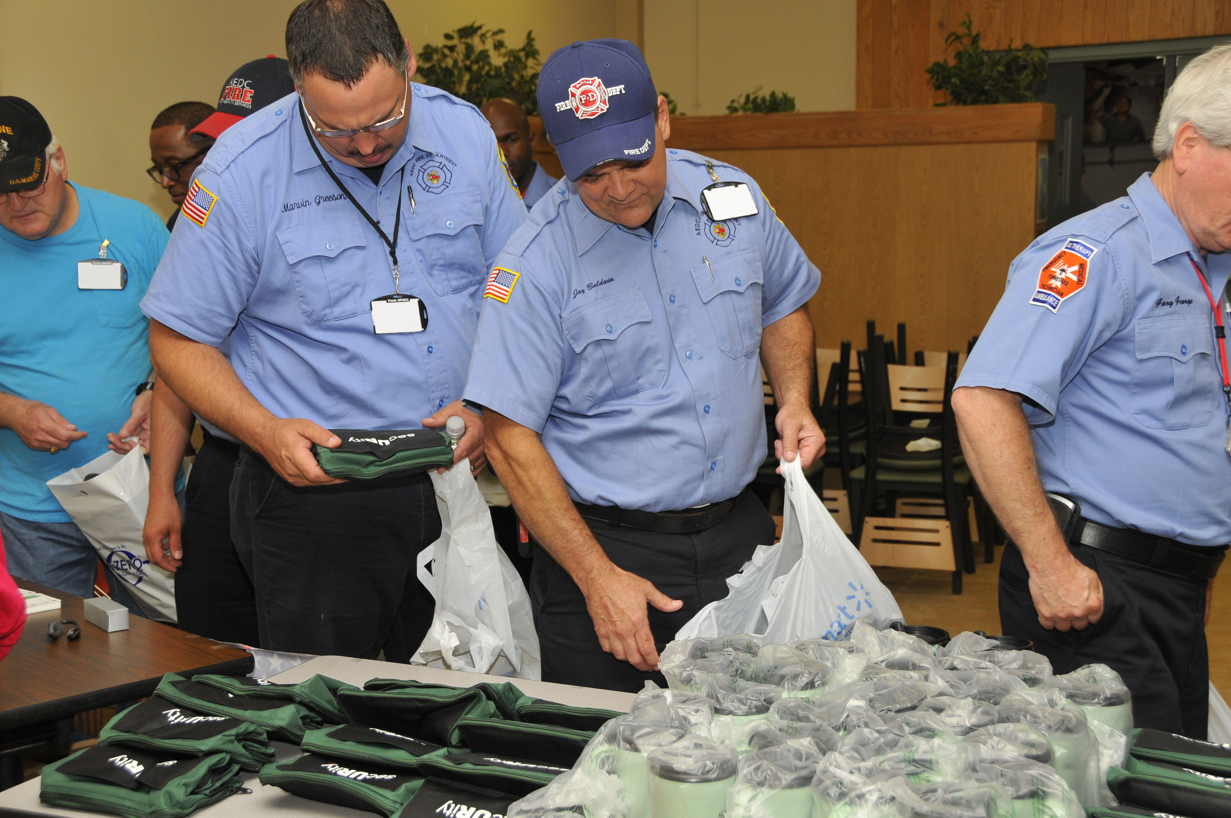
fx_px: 1742
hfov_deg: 38.9
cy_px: 409
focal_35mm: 51
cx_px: 616
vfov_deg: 26.4
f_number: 5.6
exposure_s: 1/80
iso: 500
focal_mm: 34
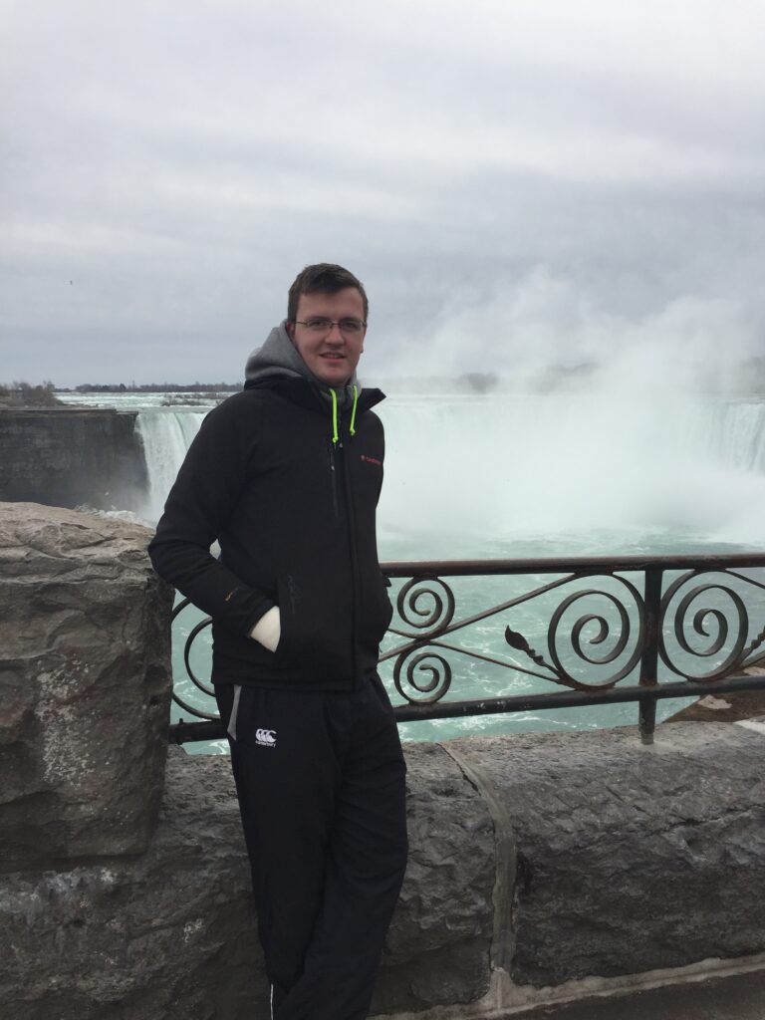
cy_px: 510
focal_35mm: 29
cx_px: 382
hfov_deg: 48.2
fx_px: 855
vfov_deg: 61.7
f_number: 2.2
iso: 32
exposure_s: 1/1980
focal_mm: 4.15
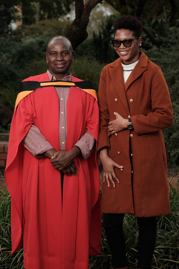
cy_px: 134
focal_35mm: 101
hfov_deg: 13.6
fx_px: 753
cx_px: 90
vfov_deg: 20.2
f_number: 4.5
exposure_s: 1/250
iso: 200
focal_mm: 67.1
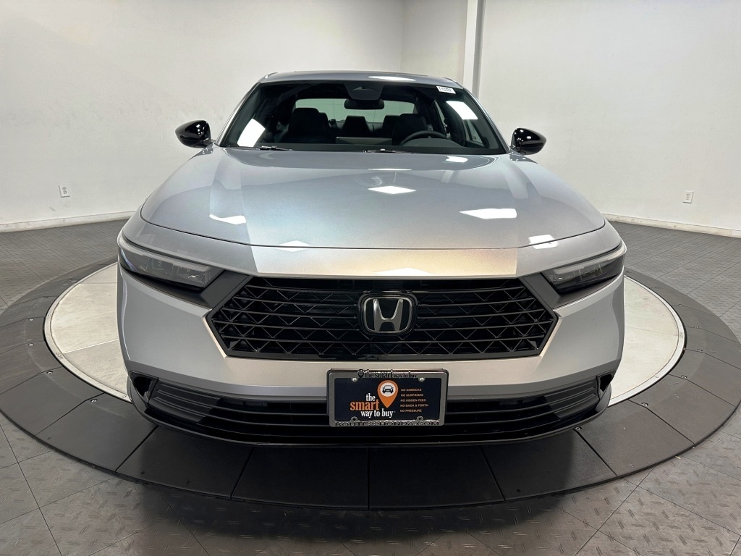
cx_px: 370
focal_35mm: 24
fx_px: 514
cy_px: 278
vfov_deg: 56.8
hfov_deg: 71.6
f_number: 1.78
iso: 200
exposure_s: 1/60
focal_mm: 6.86
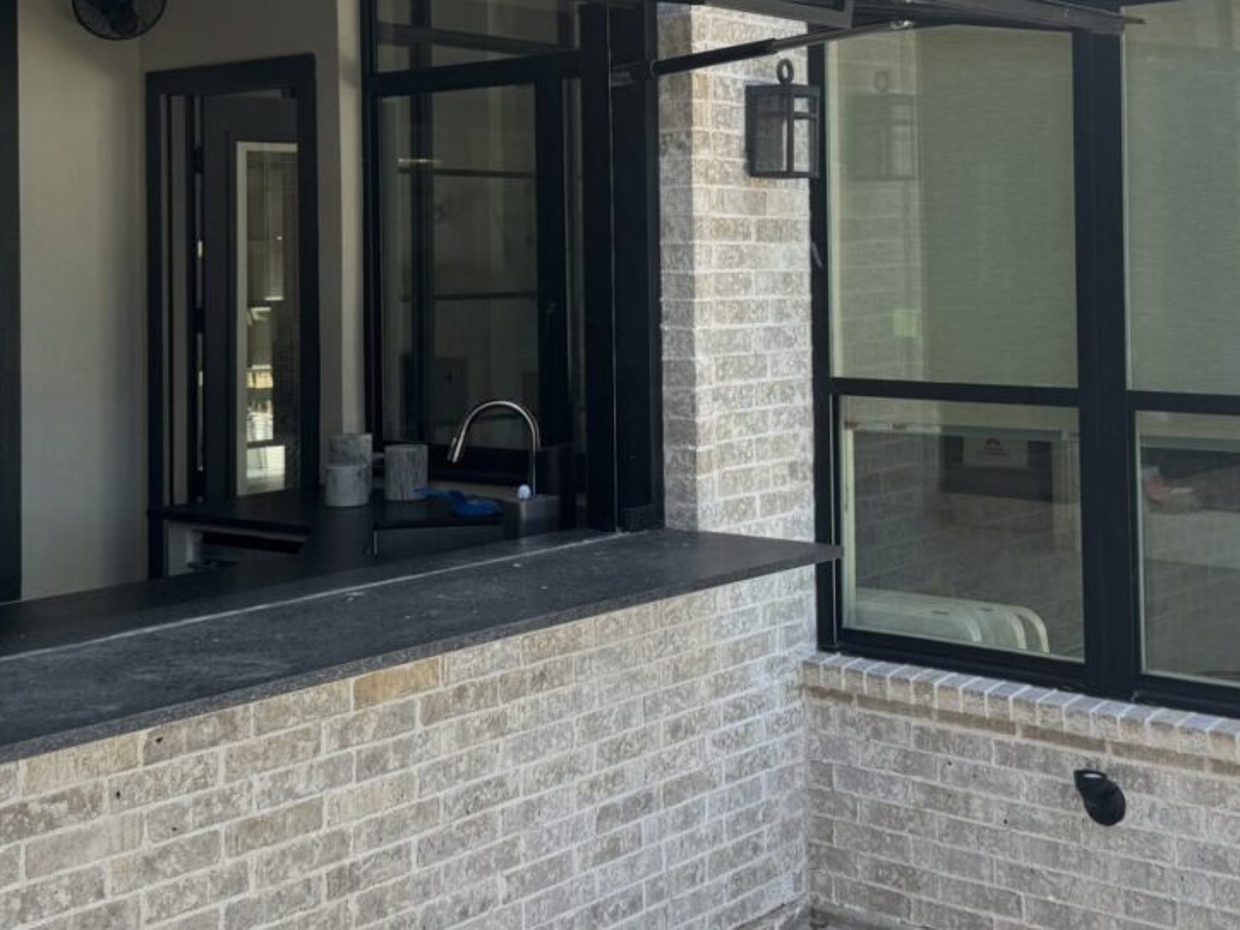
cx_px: 712
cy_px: 218
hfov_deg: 37.4
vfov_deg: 28.1
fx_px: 1827
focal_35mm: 51
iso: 80
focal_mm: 6.76
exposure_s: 1/693
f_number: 1.78
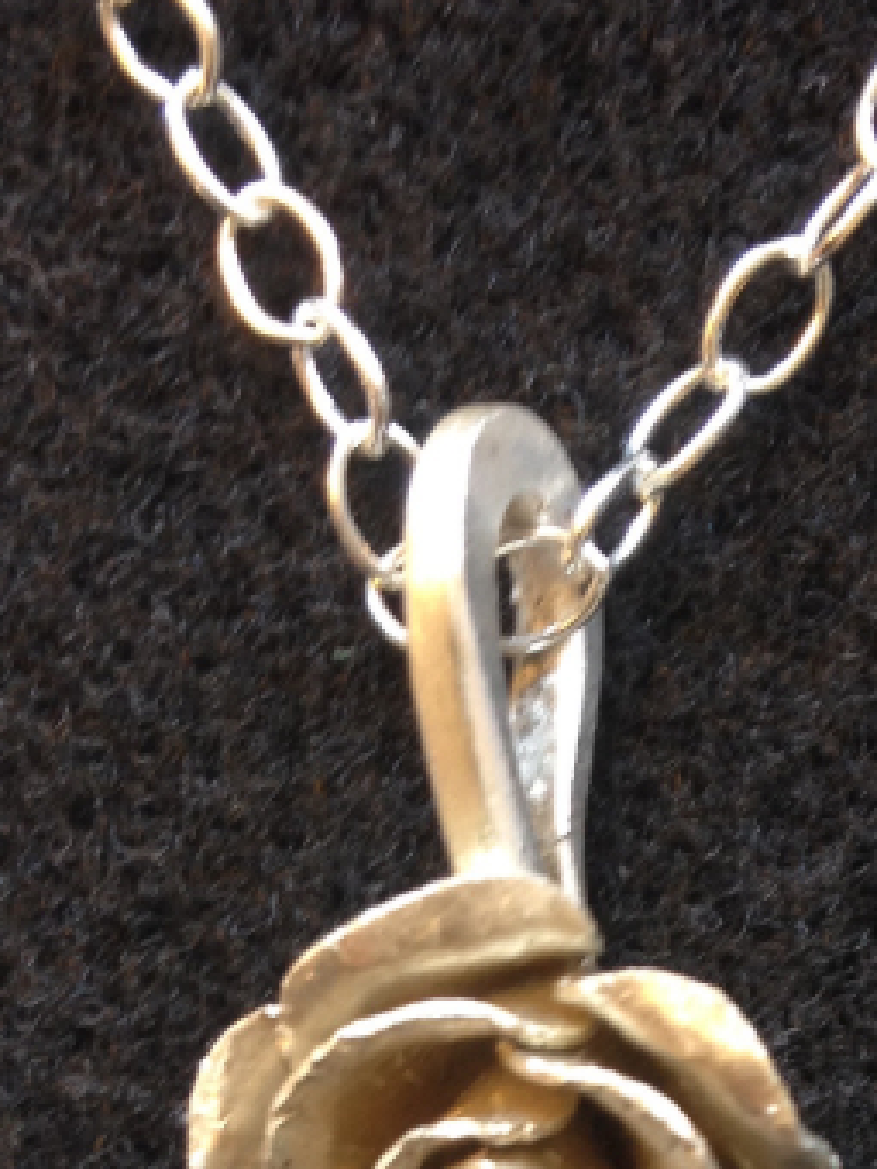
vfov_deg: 18.2
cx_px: 585
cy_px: 1355
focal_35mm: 103
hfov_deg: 14.3
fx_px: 3479
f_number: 2.4
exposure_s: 1/30
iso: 50
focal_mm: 4.3
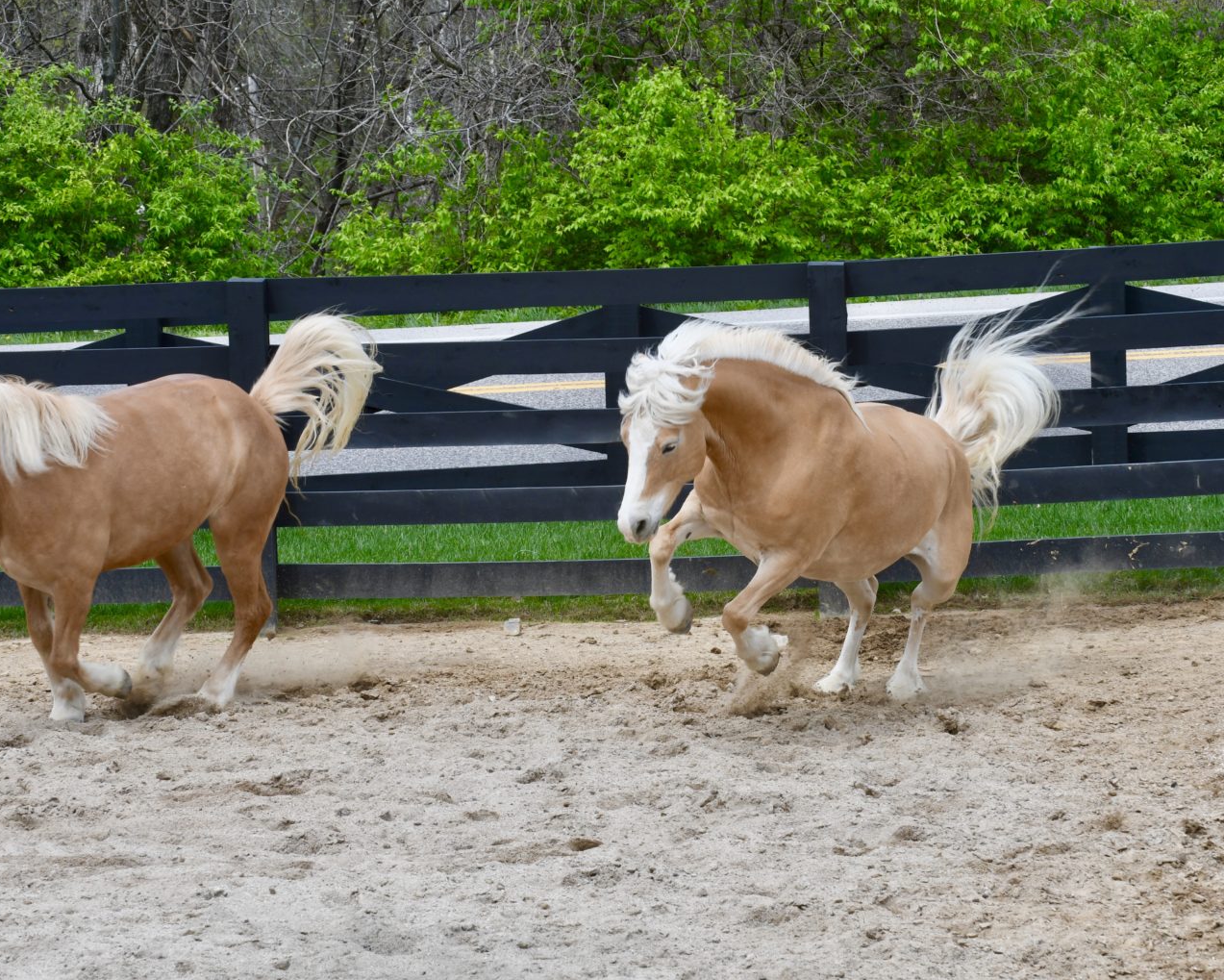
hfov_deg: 9.8
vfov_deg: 7.9
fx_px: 7138
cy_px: 489
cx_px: 686
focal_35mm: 197
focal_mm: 116
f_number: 11
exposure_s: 1/500
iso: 400
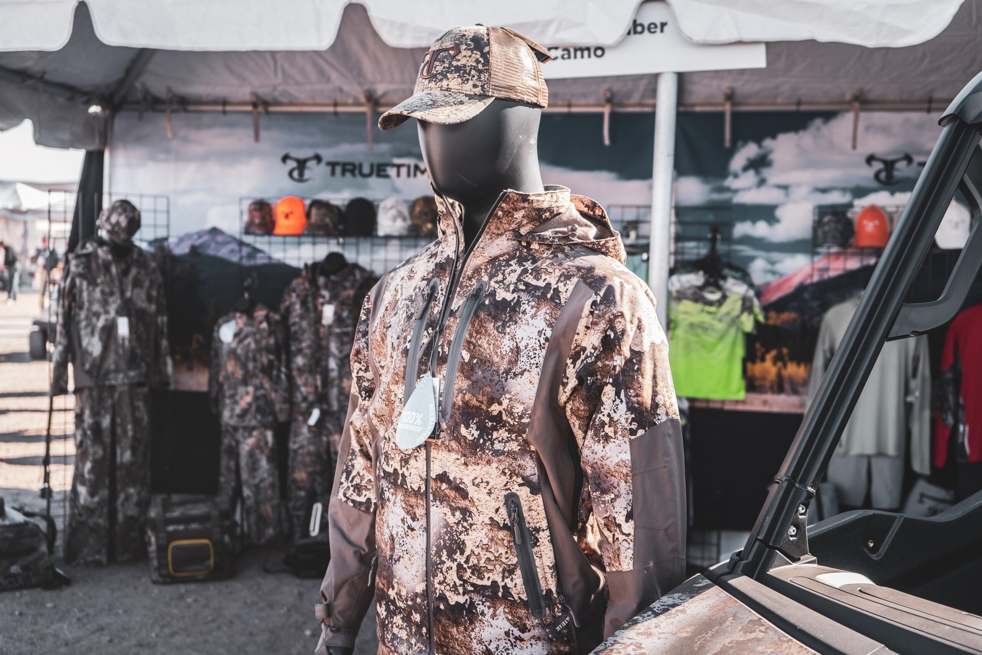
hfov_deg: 47.4
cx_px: 491
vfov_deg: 32.6
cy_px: 328
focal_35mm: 41
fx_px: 1118
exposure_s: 1/200
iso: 160
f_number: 4.5
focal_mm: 41
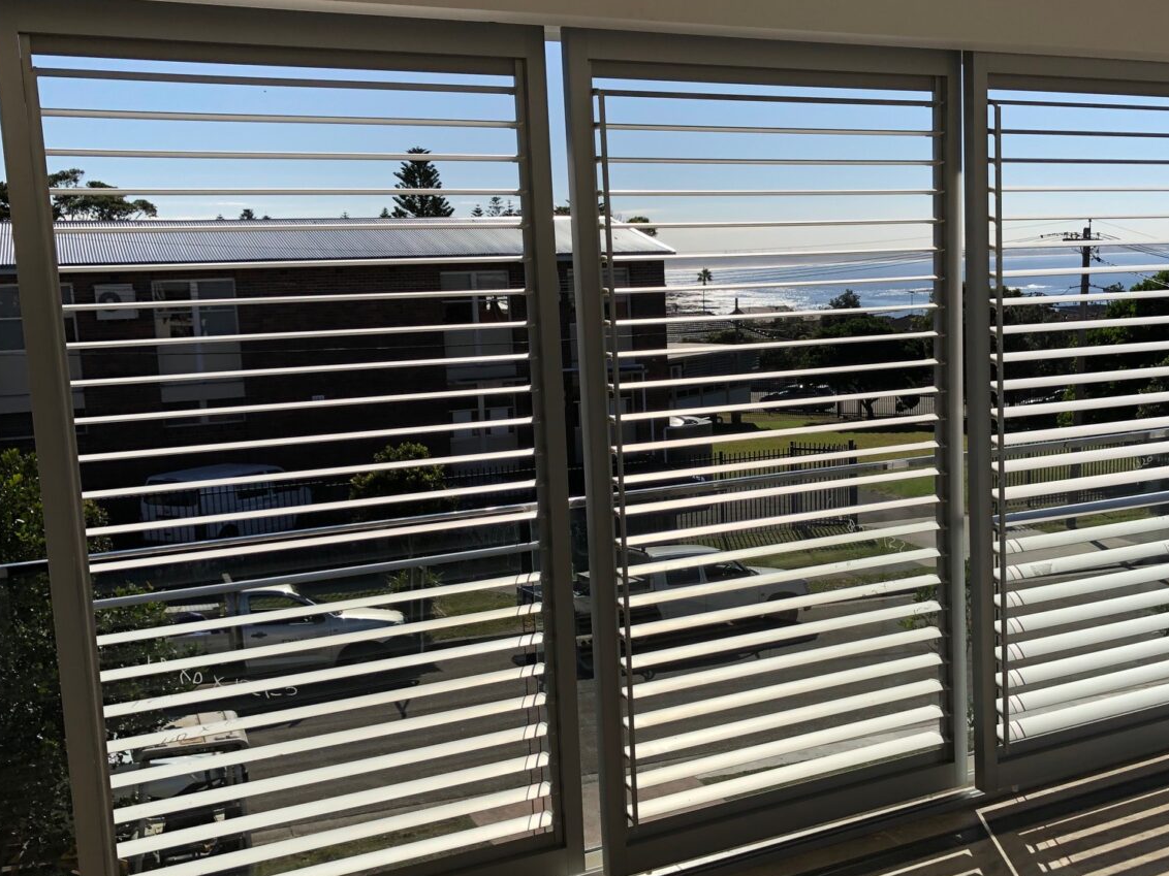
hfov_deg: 48.4
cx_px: 747
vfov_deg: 37.7
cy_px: 454
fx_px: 1283
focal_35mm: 38
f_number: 1.8
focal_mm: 3.99
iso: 20
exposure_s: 1/4878
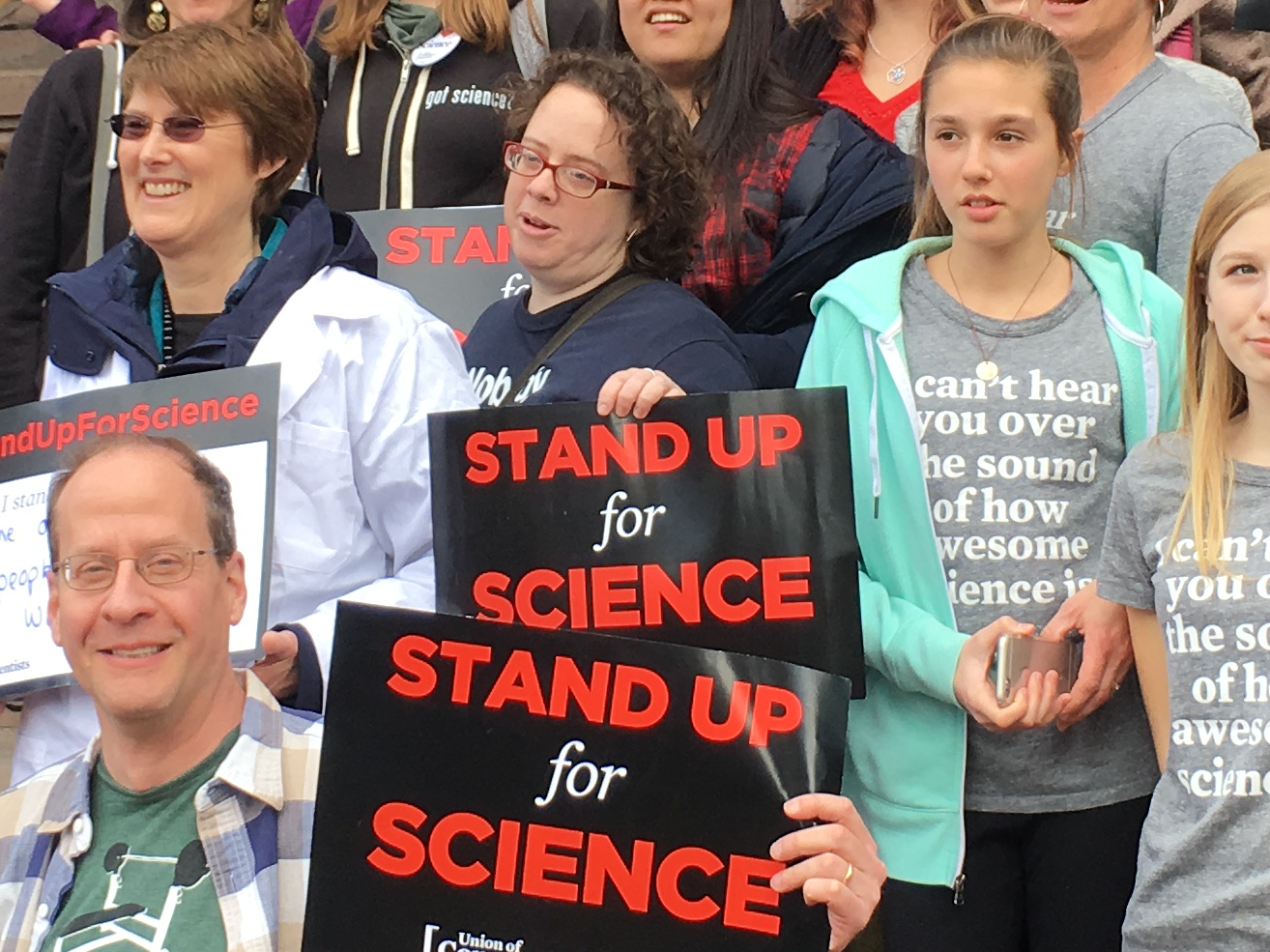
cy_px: 232
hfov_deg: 22.0
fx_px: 3265
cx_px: 590
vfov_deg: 16.5
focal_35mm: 89
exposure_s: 1/309
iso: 25
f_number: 2.2
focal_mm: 4.15
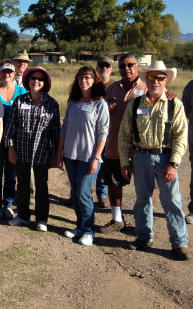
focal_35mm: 71
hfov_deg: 17.4
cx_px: -46
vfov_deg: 28.9
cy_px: 130
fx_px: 598
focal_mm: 4.12
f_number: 2.4
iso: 50
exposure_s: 1/1466
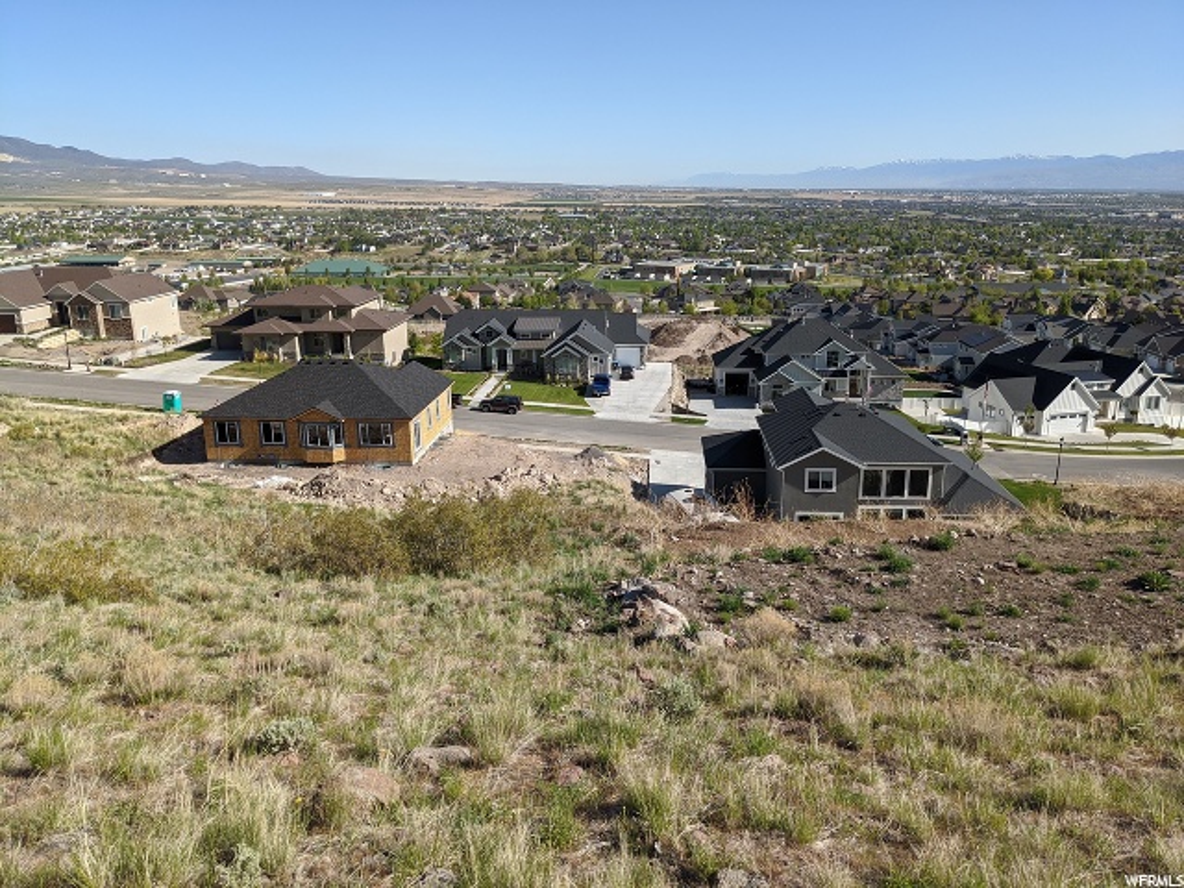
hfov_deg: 65.3
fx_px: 924
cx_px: 592
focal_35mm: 27
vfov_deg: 51.4
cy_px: 444
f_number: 1.73
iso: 69
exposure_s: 1/3356
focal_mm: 4.38
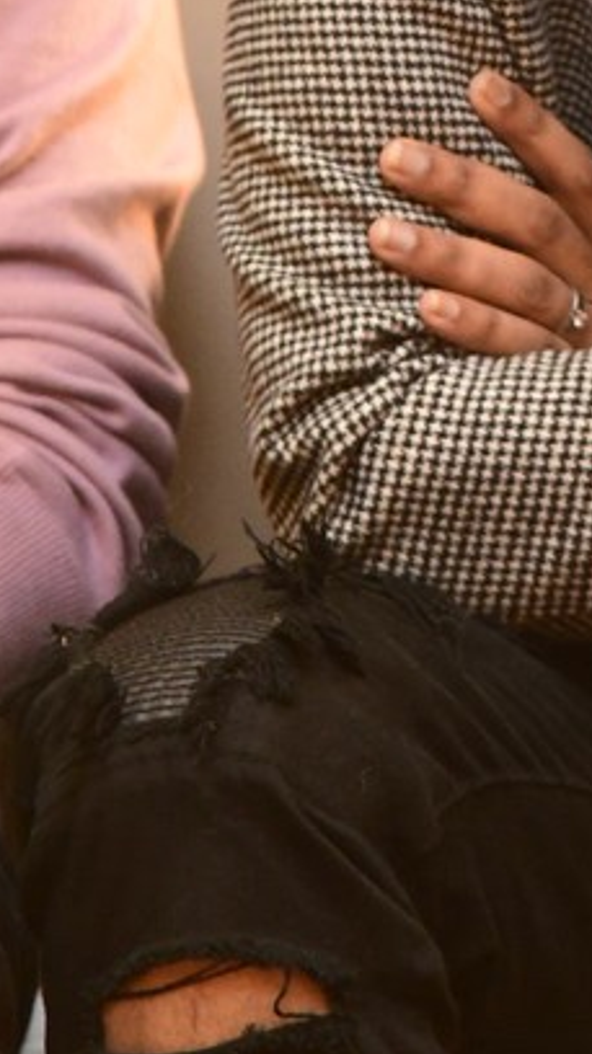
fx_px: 9308
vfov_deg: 6.5
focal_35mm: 333
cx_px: 879
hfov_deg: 3.6
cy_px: -114
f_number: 6.3
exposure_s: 1/125
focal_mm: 120
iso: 5000
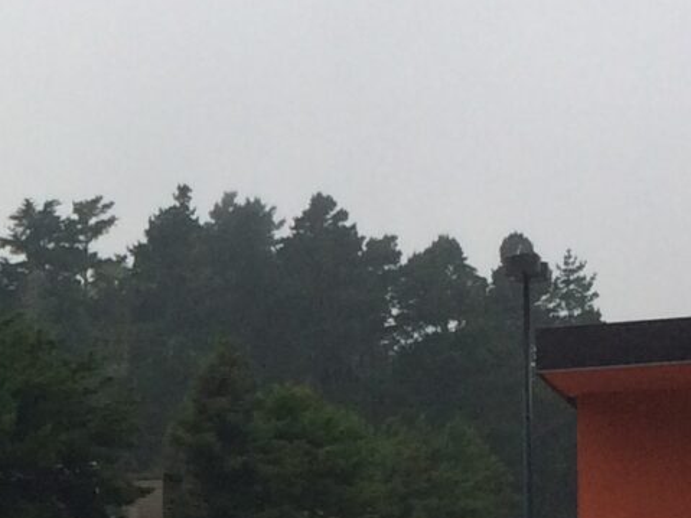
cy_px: 771
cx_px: -415
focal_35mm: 155
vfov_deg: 9.3
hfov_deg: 12.0
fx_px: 3093
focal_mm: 4.15
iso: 32
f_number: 2.2
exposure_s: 1/198
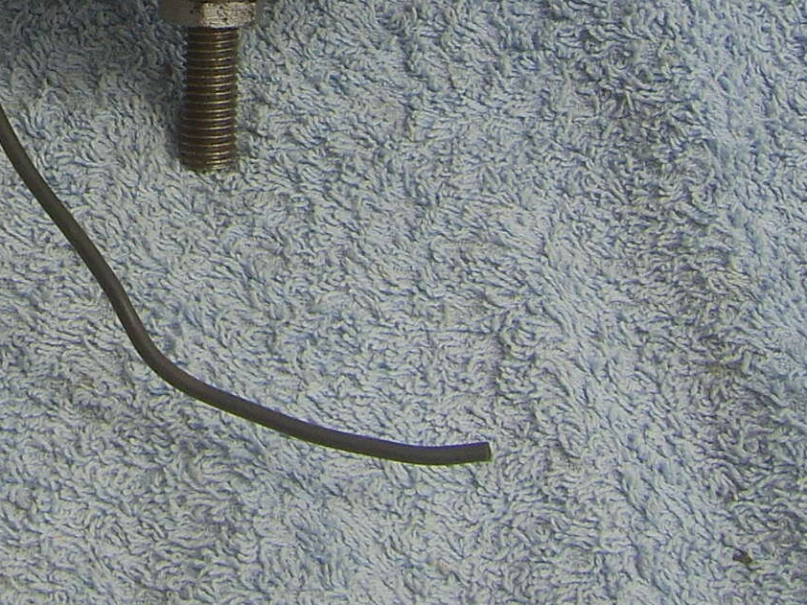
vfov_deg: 12.2
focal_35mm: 117
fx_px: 2727
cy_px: -245
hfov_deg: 16.0
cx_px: -241
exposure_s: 1/160
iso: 50
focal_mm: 7.8
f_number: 6.4
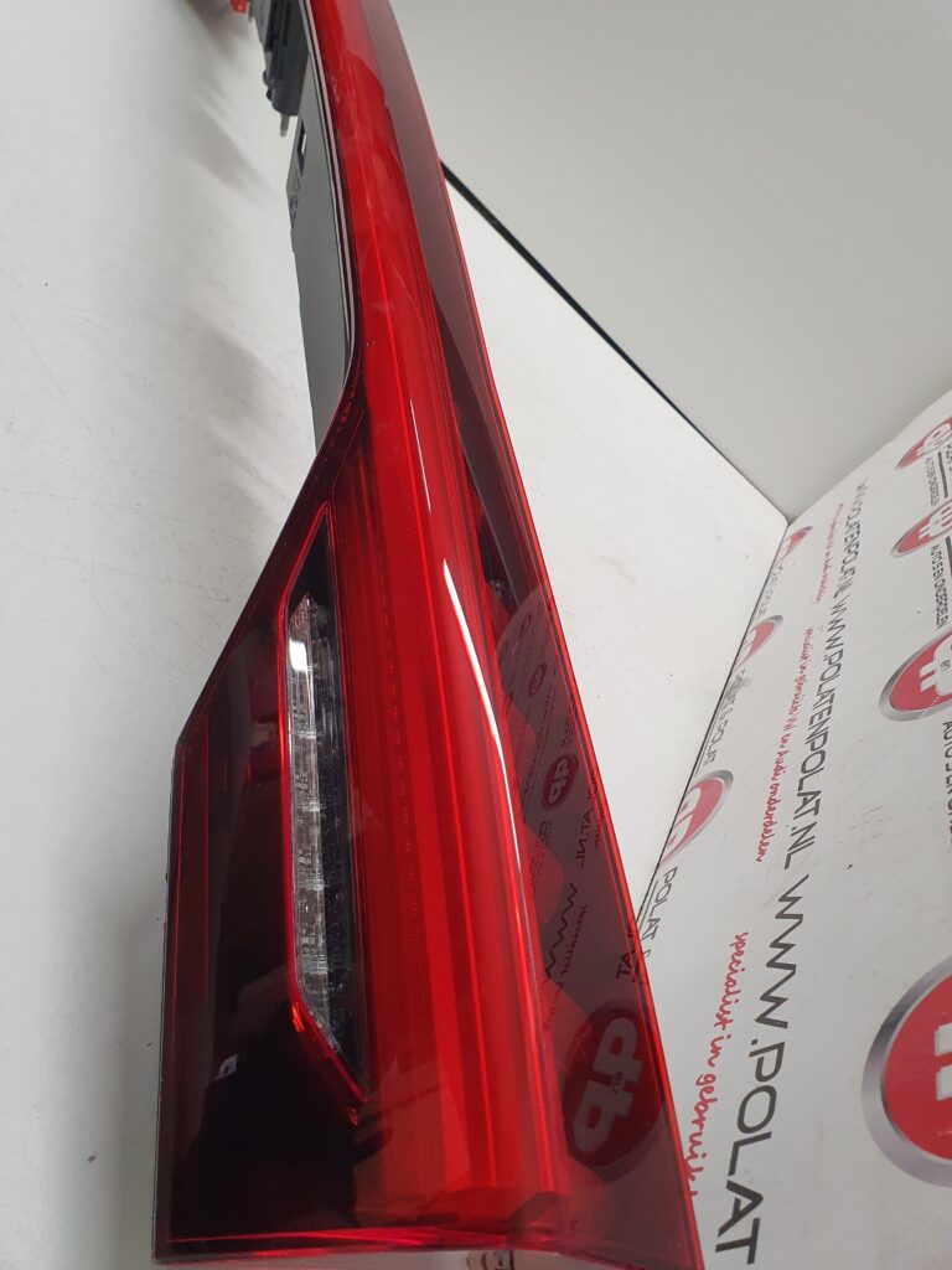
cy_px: 635
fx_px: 953
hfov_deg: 53.1
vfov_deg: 67.3
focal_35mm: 26
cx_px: 476
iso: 200
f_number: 2.4
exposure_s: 1/100
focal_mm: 4.32
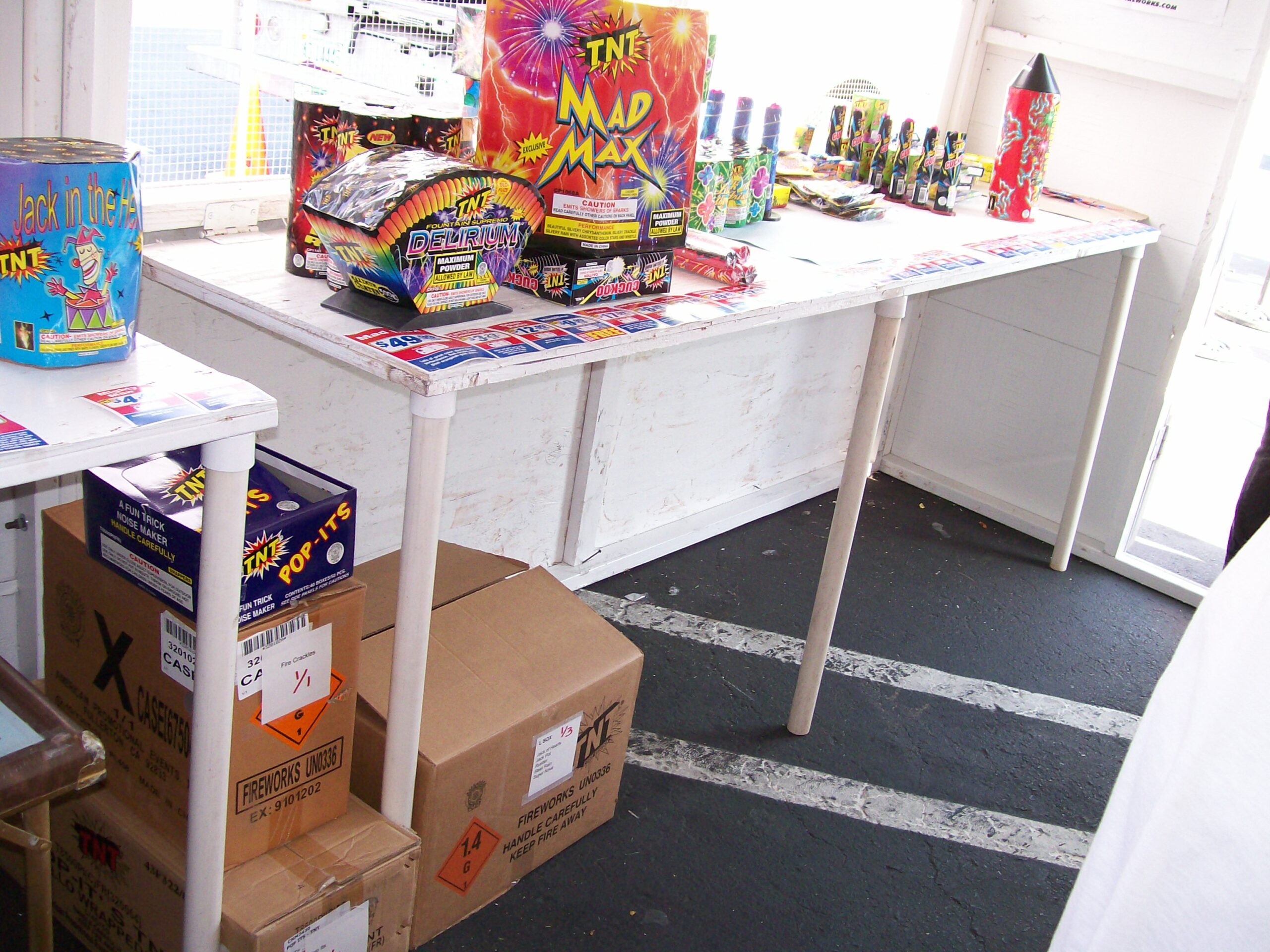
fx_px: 1321
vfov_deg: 39.7
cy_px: 476
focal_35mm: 36
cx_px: 635
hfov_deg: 51.4
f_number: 2.7
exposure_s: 1/104
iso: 140
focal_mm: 6
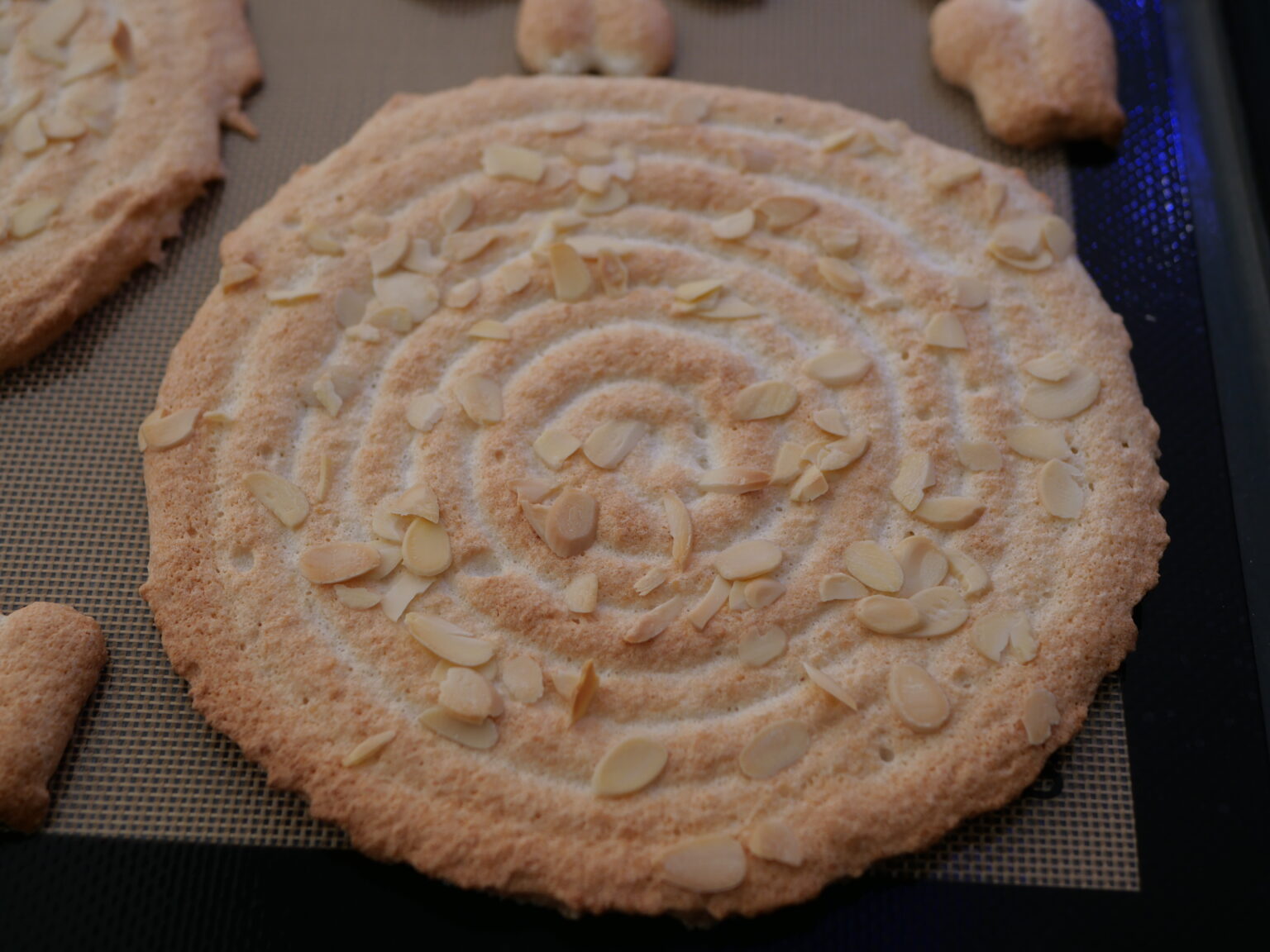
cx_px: 635
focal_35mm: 50
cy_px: 476
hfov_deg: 38.2
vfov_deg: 29.1
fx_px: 1834
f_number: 2.8
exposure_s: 1/250
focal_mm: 25
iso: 200
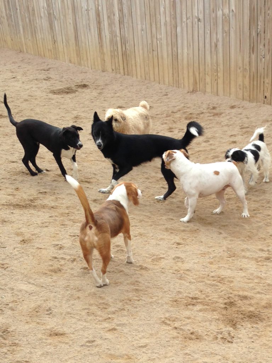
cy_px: 182
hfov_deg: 42.9
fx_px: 346
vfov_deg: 55.4
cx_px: 136
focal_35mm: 33
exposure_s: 1/686
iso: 50
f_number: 2.4
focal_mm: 4.12
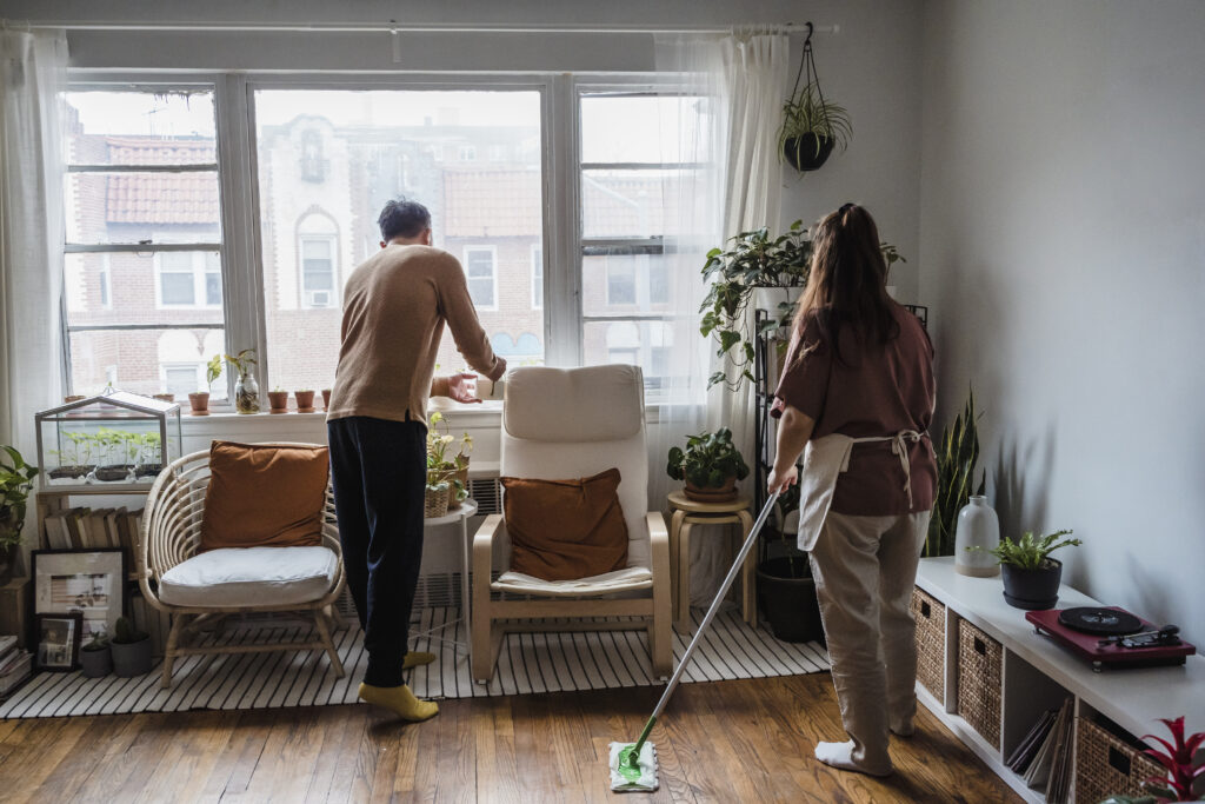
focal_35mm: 32
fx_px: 1071
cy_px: 402
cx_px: 602
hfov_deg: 58.7
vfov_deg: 41.1
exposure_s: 1/1600
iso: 2500
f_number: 4.5
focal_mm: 32
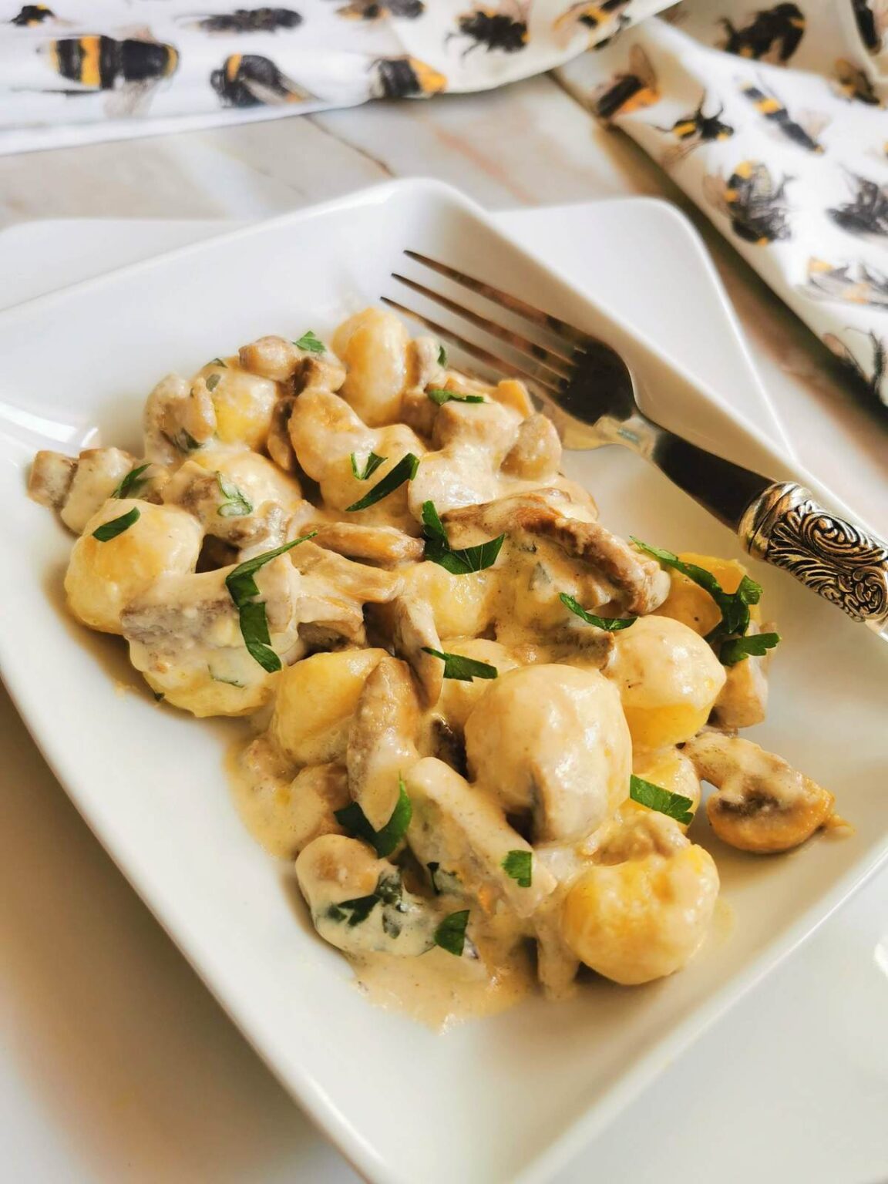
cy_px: 592
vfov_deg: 65.3
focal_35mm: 27
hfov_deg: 51.4
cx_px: 444
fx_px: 924
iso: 50
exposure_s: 1/100
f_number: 1.6
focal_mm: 5.56
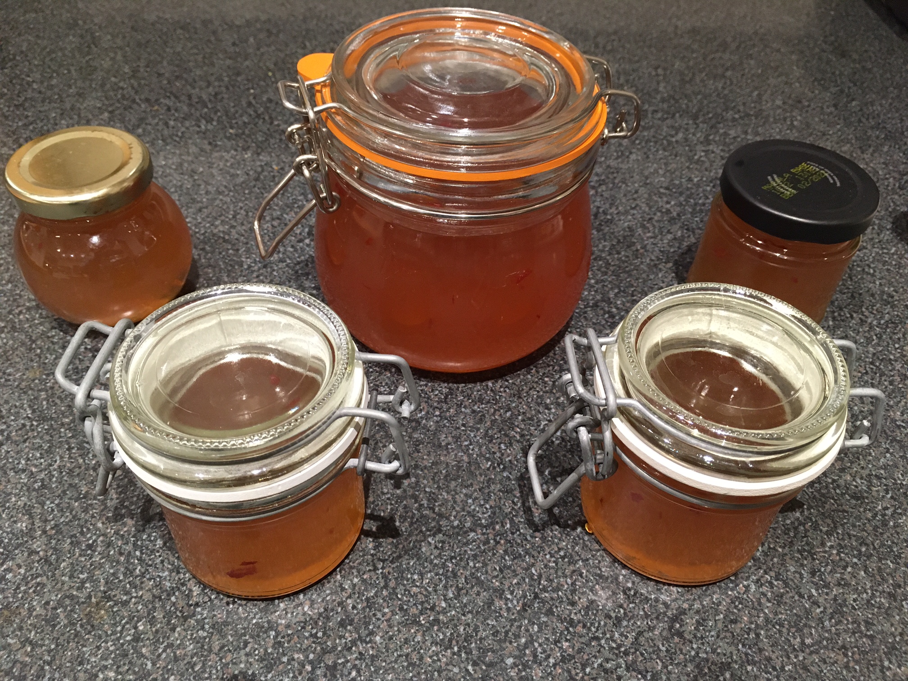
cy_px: 340
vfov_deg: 48.2
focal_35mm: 29
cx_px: 454
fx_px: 761
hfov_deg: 61.7
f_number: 2.2
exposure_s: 1/25
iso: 200
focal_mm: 4.15
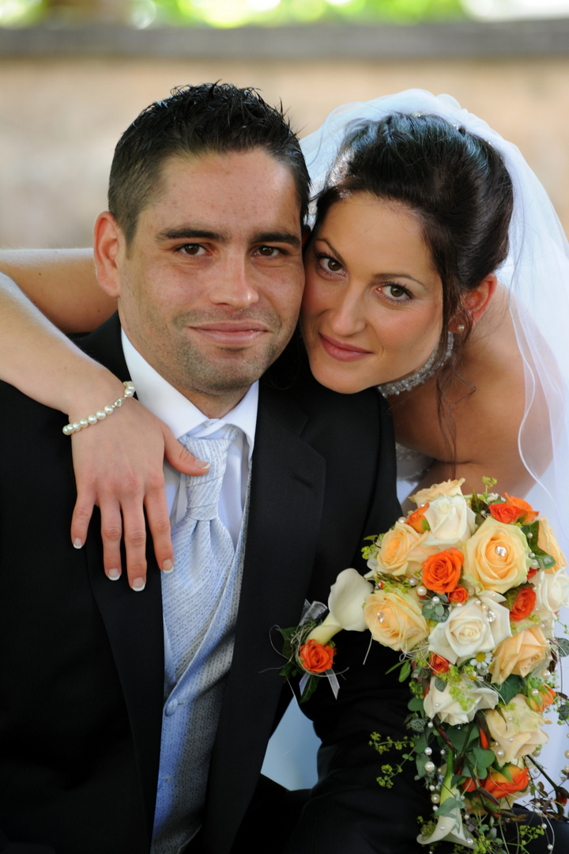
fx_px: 5690
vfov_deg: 8.6
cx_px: 284
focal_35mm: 240
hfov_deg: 5.7
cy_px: 427
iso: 400
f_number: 5.6
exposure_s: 1/40
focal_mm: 240
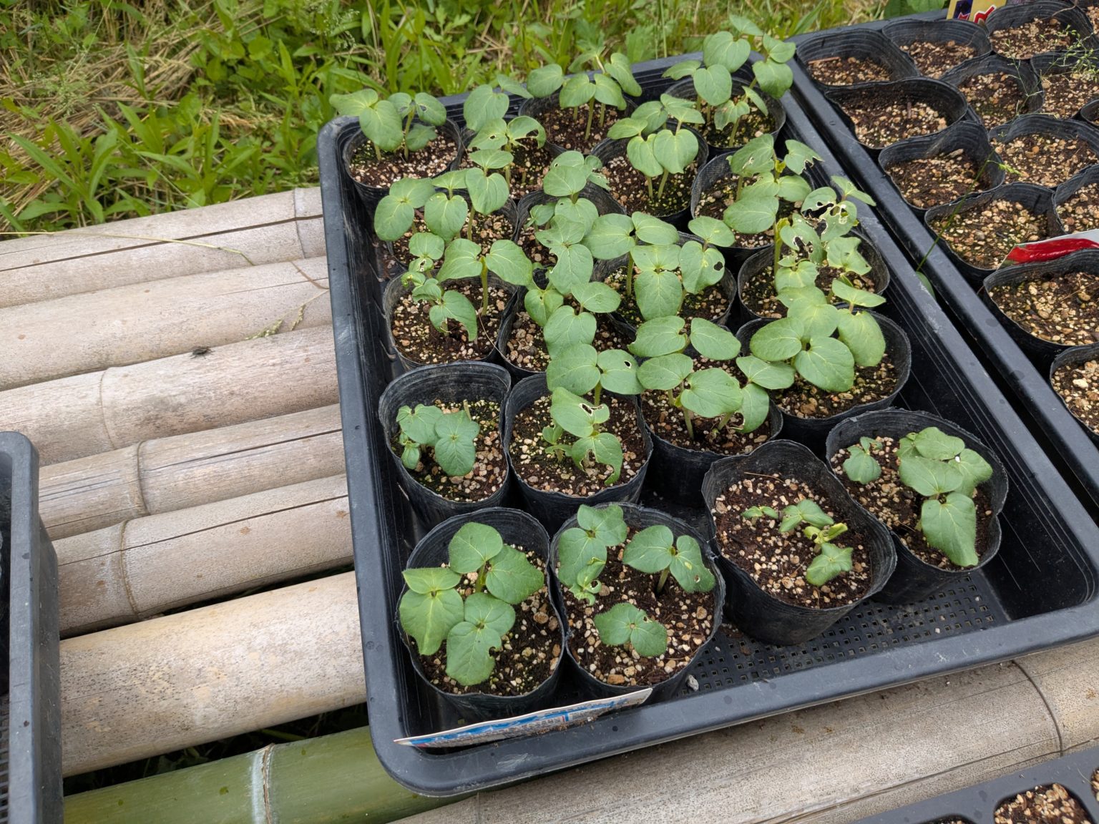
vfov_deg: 51.4
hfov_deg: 65.3
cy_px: 412
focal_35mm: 27
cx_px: 550
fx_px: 857
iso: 58
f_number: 1.73
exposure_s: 1/615
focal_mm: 4.38
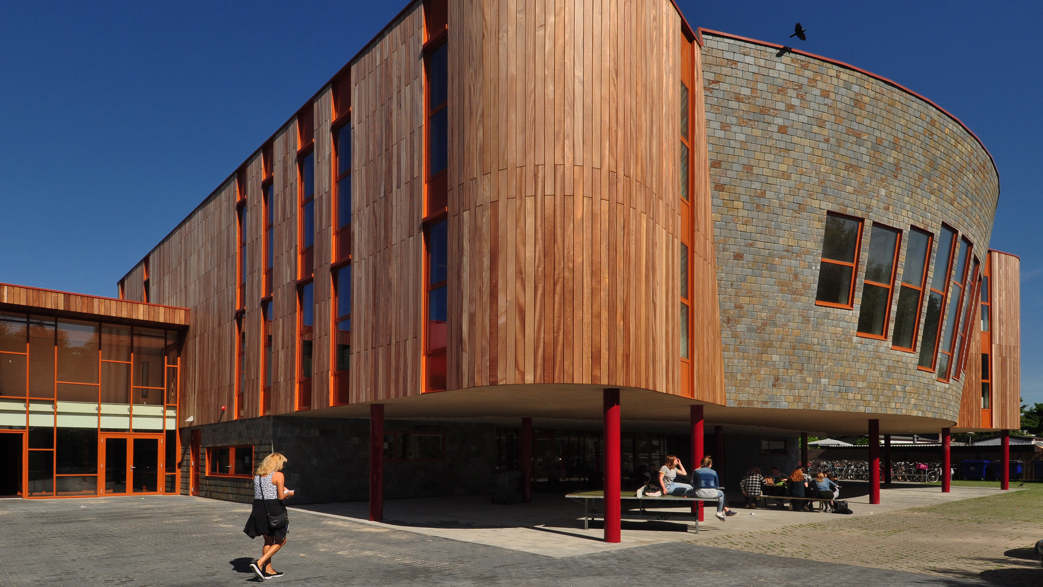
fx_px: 525
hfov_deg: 89.6
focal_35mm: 19
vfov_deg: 58.1
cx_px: 520
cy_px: 253
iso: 200
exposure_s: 1/500
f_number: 11
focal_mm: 12
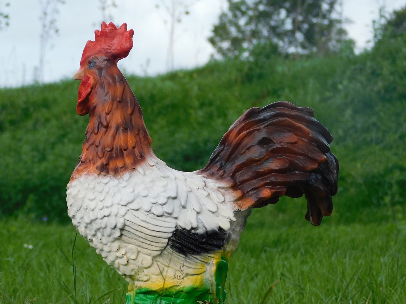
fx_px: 2416
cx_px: 199
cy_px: 154
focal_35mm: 206
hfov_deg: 9.6
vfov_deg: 7.2
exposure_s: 1/400
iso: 125
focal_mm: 35.9
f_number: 5.4
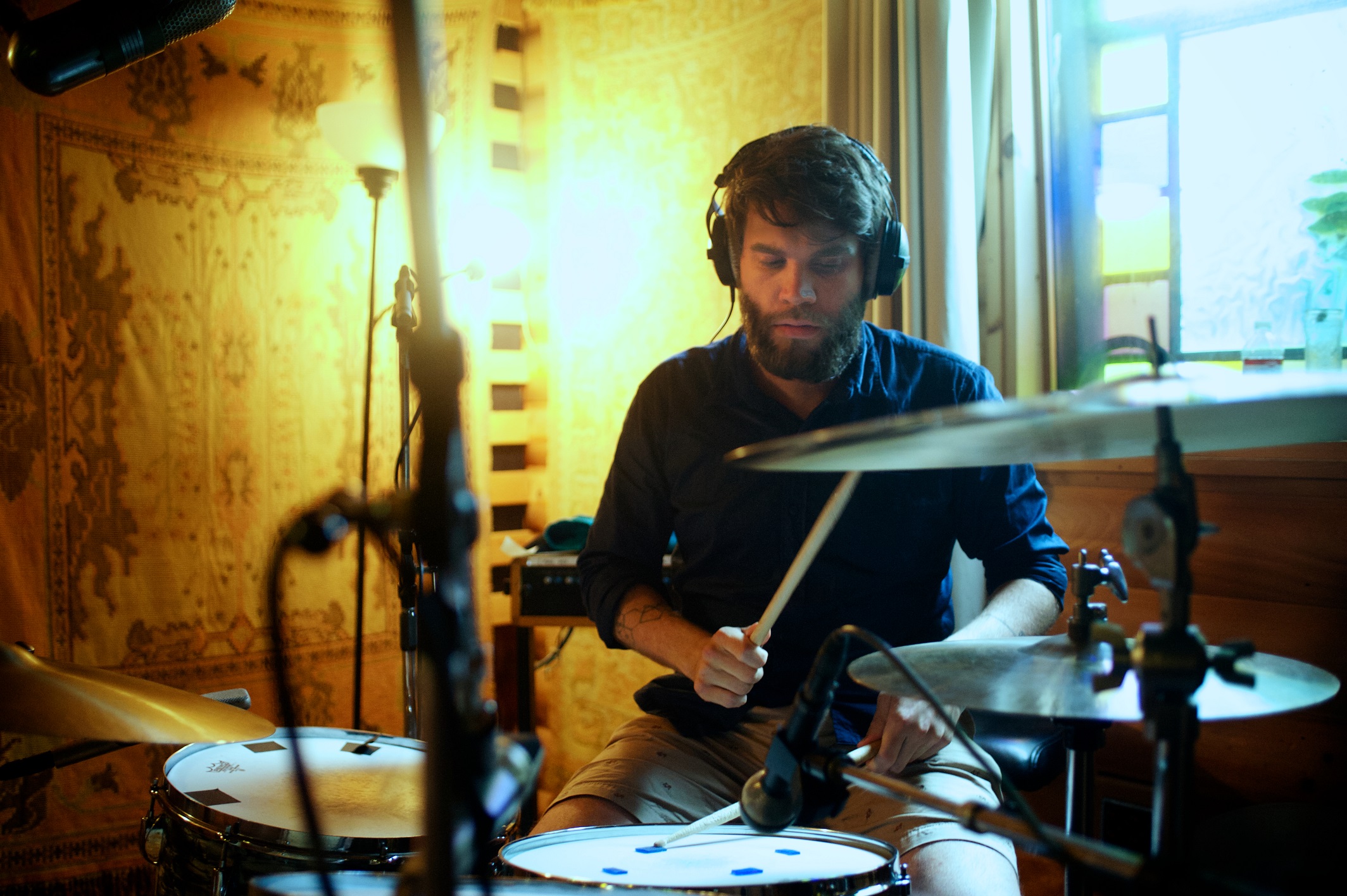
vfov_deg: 37.8
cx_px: 674
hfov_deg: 54.5
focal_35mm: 35
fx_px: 1309
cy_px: 448
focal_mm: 35
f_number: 2.8
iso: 5000
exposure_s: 1/125
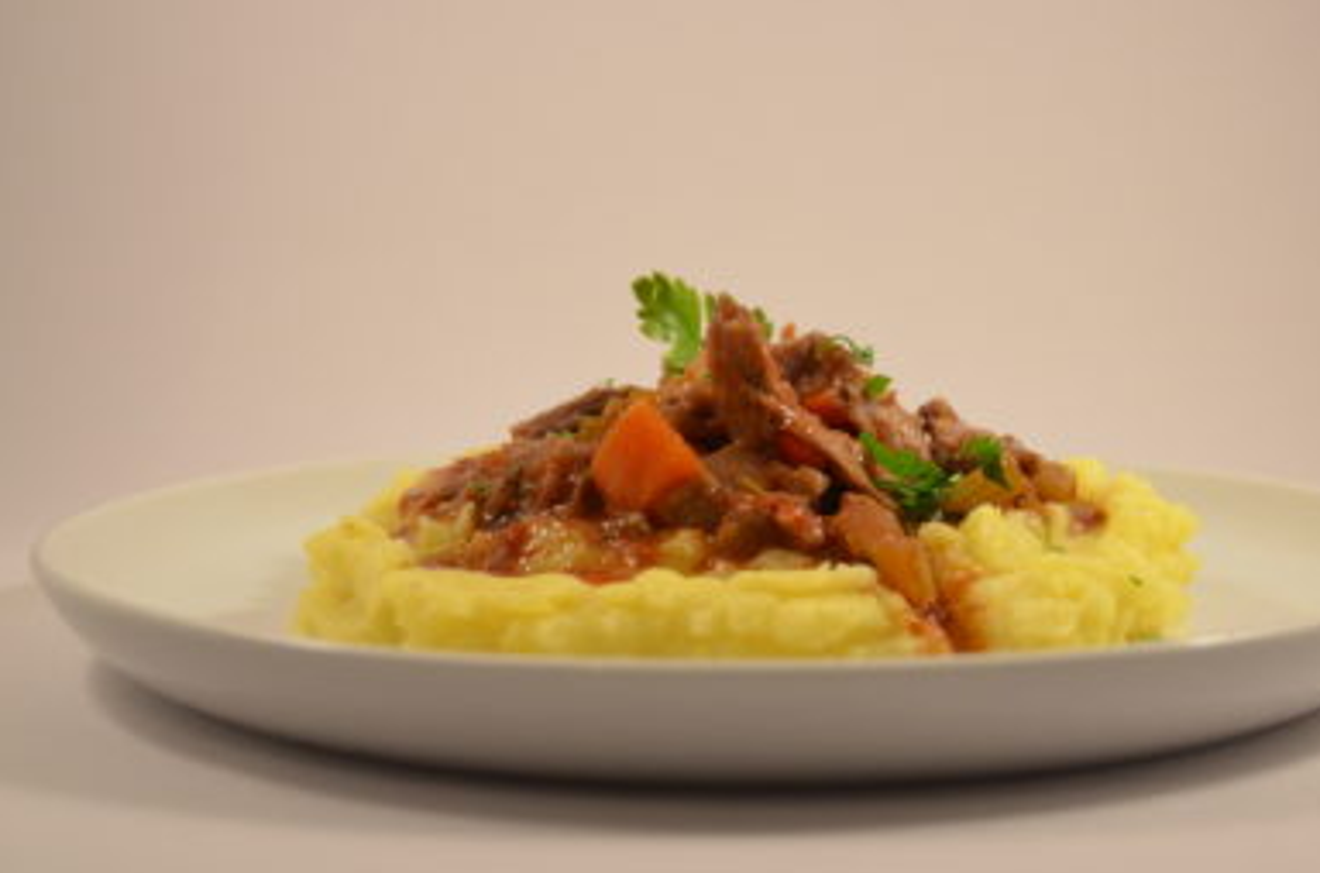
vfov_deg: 20.6
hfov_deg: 30.7
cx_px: 739
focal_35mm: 66
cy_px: 457
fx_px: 2400
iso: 900
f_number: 4.2
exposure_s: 1/60
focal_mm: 35
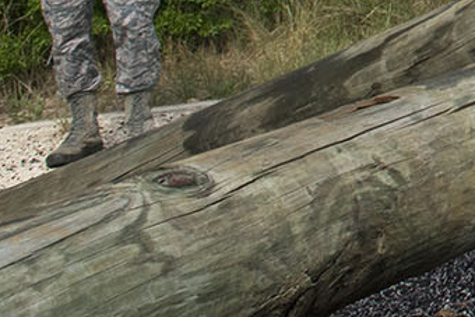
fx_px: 1676
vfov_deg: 9.5
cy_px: -454
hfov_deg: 12.6
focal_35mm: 127
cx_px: 1129
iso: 1250
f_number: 14
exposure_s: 1/800
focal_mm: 24
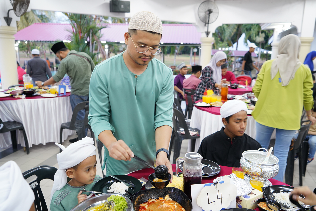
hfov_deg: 61.9
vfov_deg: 43.7
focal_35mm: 30
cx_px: 158
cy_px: 106
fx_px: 264
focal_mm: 30
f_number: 4
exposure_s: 1/40
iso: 1000
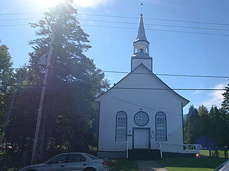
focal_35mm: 51
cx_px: 132
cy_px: 74
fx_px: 337
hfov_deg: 37.4
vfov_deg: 28.5
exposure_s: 1/242
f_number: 7.6
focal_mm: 8
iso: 100
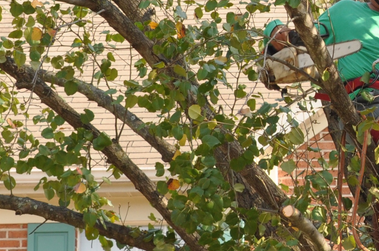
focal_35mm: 296
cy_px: -71
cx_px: 460
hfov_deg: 6.9
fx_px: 3110
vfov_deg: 4.6
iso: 250
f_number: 10
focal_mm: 55
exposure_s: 1/100
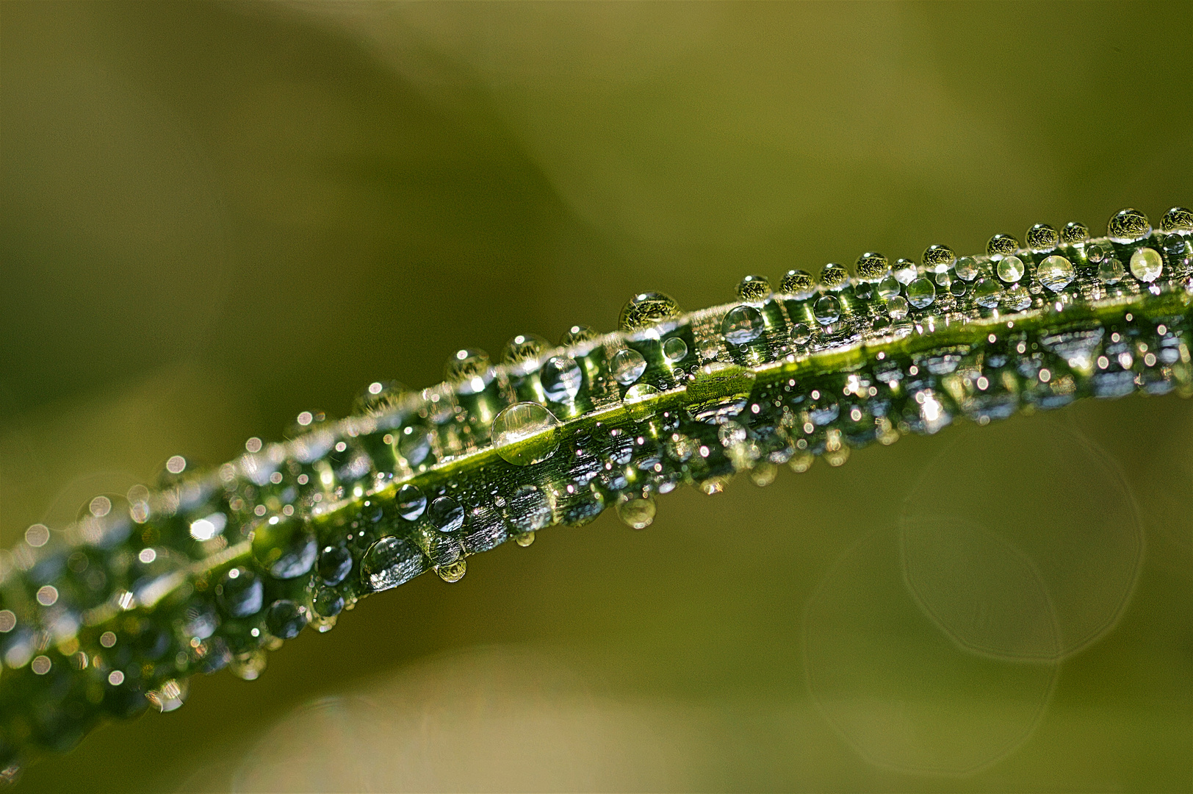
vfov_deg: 8.7
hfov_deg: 13.1
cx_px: 596
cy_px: 397
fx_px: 5215
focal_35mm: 158
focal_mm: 105
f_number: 8
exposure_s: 1/200
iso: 100
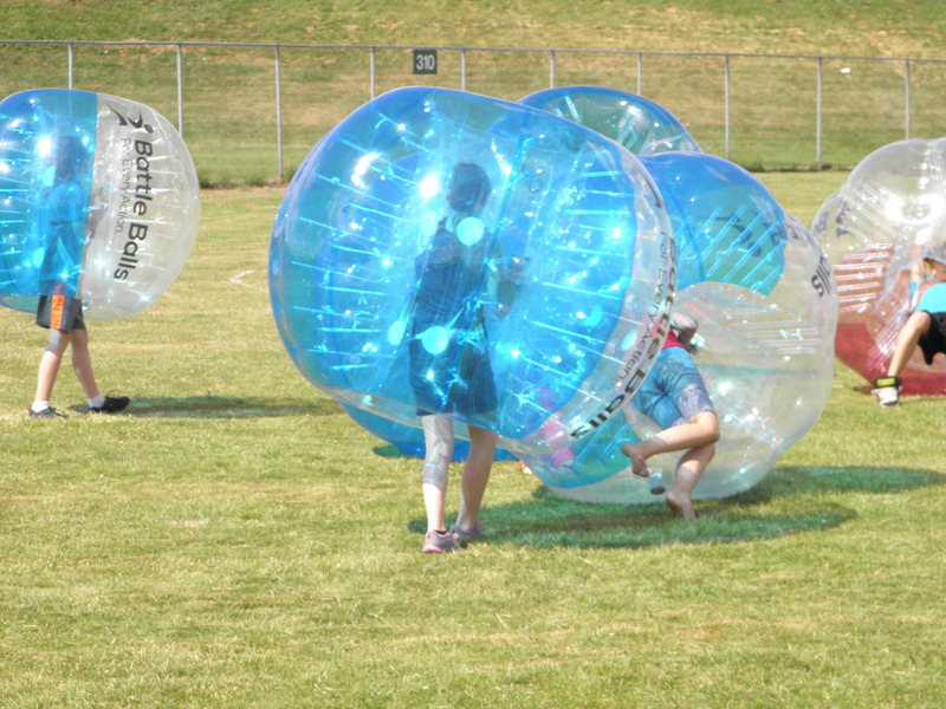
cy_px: 354
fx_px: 3635
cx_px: 473
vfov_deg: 11.1
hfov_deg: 14.8
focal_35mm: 133
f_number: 4.9
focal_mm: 23.9
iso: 100
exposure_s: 1/400
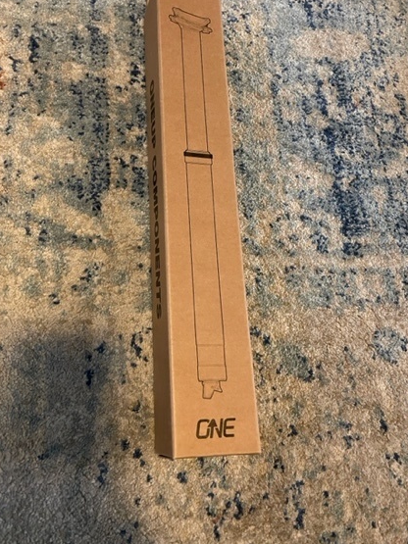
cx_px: 179
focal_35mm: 30
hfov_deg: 46.7
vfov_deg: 59.9
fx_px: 472
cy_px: 248
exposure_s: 1/30
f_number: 1.6
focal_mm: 4.2
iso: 640
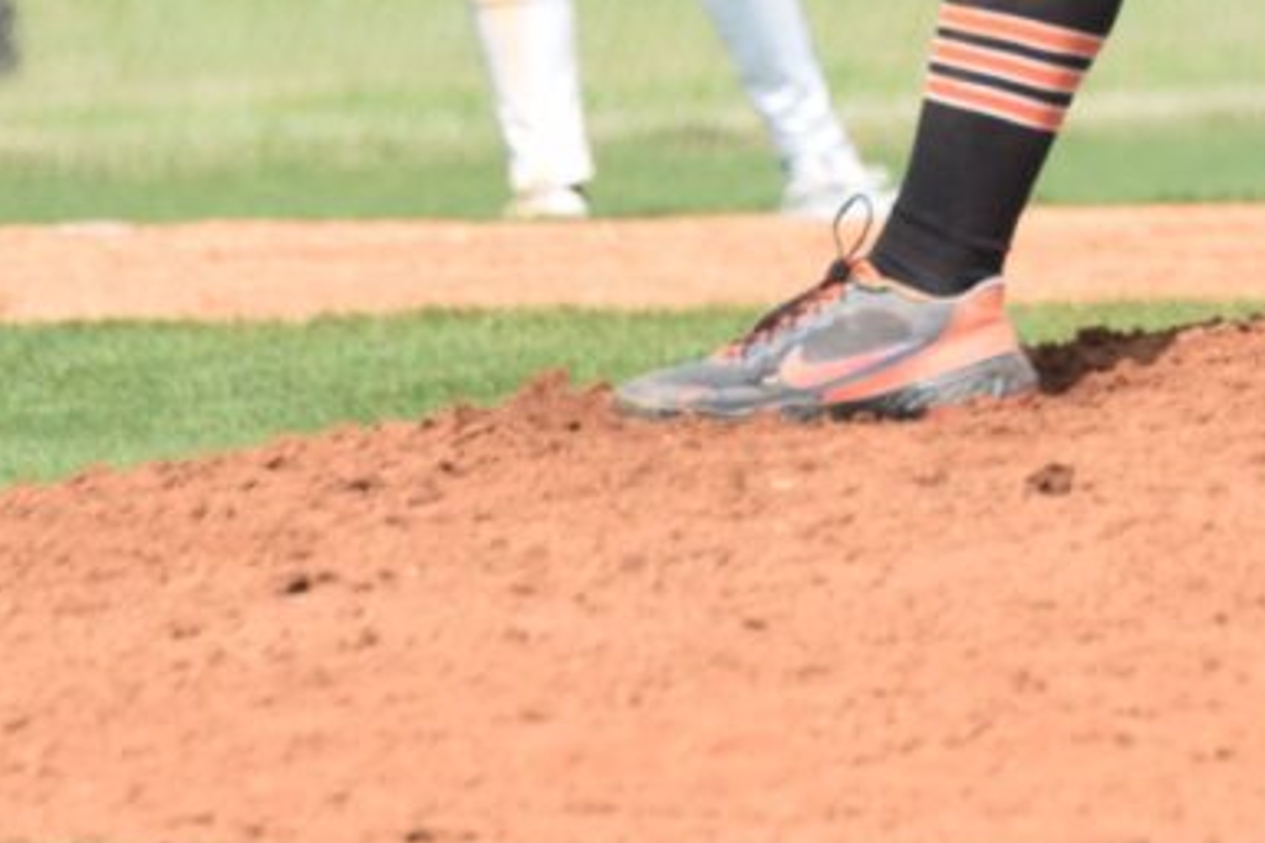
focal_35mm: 1200
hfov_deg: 1.7
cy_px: -751
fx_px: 42163
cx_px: 1519
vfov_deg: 1.1
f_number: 5.6
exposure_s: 1/1600
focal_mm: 200
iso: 400
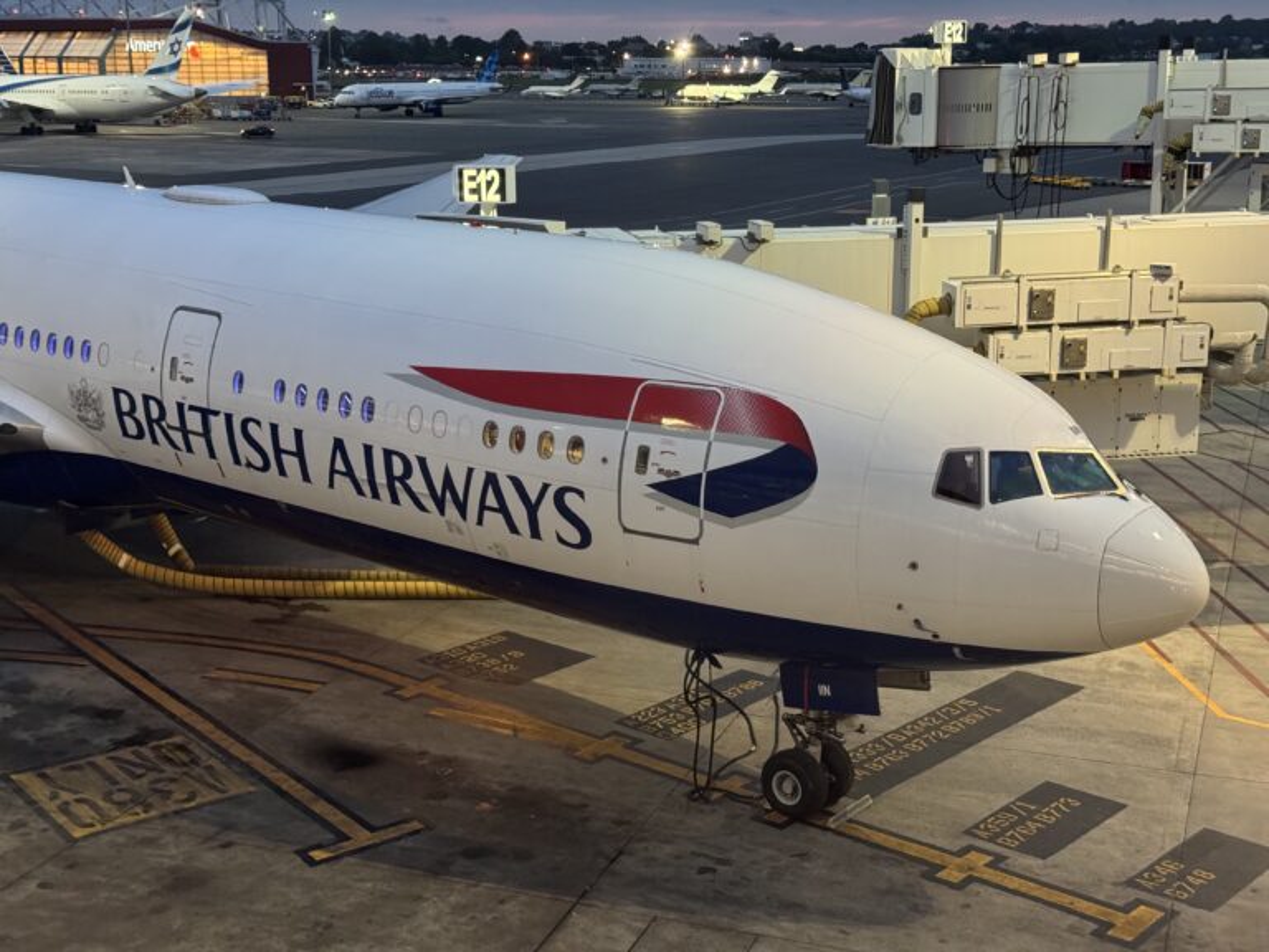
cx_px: 634
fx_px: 1760
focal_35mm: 48
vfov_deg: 30.3
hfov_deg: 39.7
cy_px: 476
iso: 640
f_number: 1.78
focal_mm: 6.76
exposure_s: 1/30
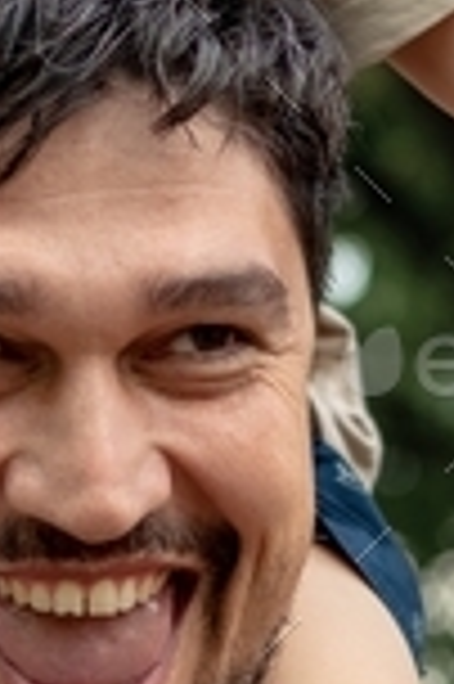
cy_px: 335
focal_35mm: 204
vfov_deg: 10.1
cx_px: -144
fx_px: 3868
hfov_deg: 6.7
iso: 250
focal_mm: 35
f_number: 2
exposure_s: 1/1250
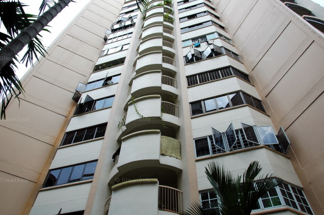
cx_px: 161
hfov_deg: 60.4
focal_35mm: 31
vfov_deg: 42.2
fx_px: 279
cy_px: 106
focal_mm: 20
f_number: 7.1
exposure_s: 1/400
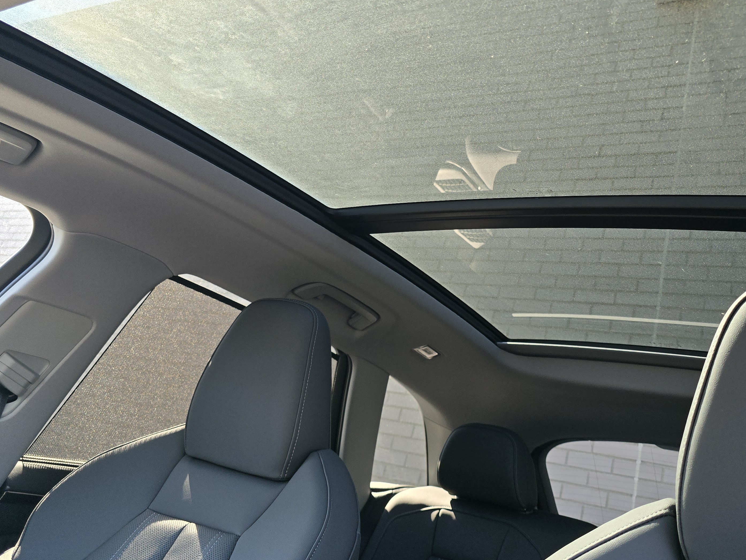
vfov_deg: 42.8
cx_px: 467
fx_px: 711
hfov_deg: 54.7
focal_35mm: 33
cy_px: 231
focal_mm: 6.3
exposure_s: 1/180
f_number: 1.7
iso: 80
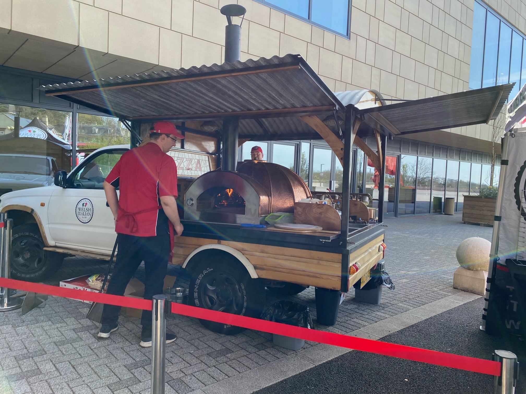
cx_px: 263
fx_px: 395
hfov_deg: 67.3
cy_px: 197
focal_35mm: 26
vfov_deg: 53.1
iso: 32
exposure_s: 1/318
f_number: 1.8
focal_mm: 4.25
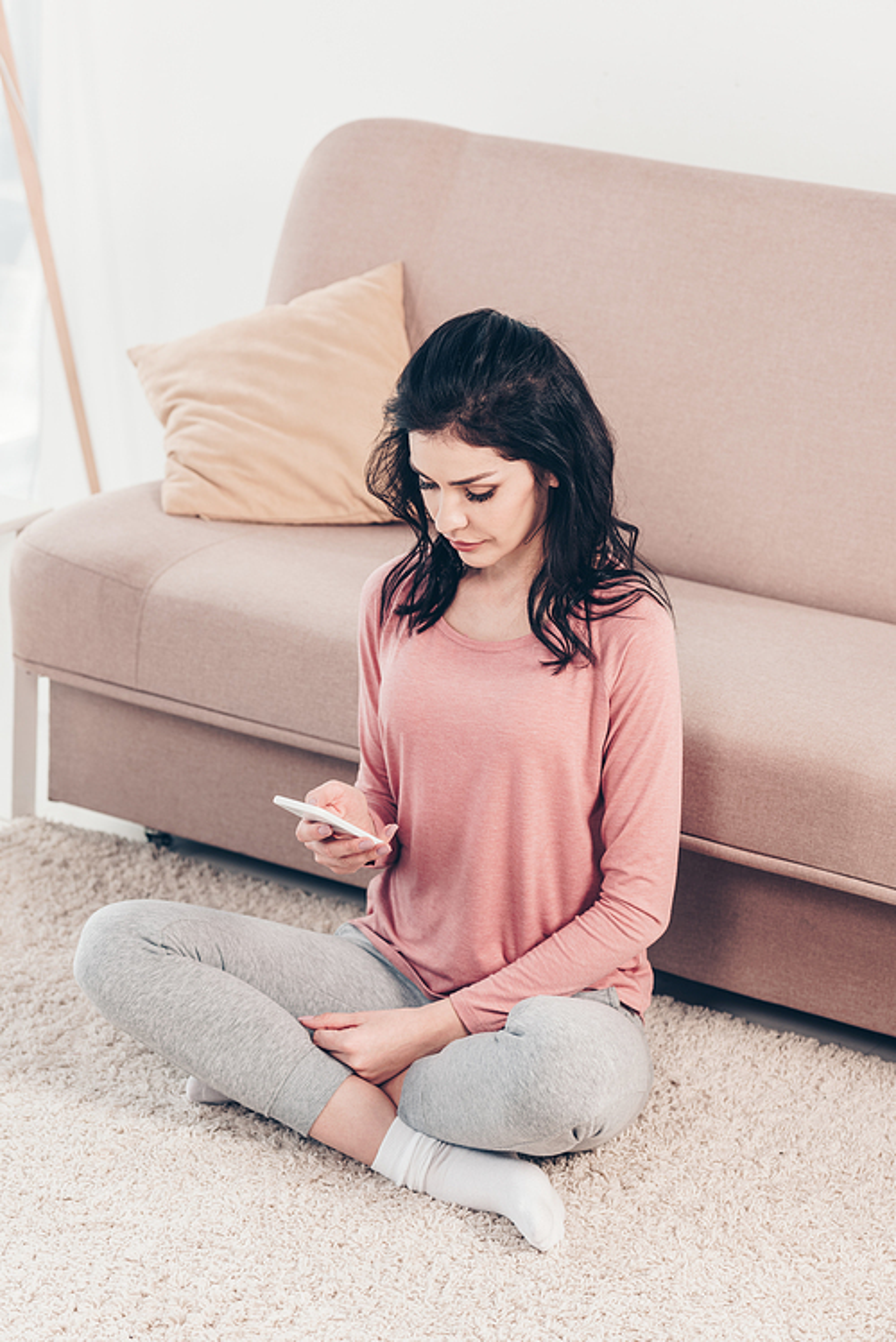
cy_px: 671
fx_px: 3170
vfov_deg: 23.9
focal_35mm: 85
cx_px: 448
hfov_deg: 16.1
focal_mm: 85
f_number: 4
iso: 100
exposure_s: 1/160
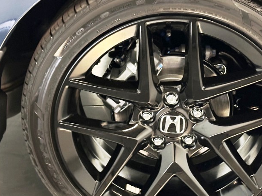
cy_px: 119
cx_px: 158
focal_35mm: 80
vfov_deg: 18.4
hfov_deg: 24.4
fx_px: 606
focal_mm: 6.86
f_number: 1.78
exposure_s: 1/20
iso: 640
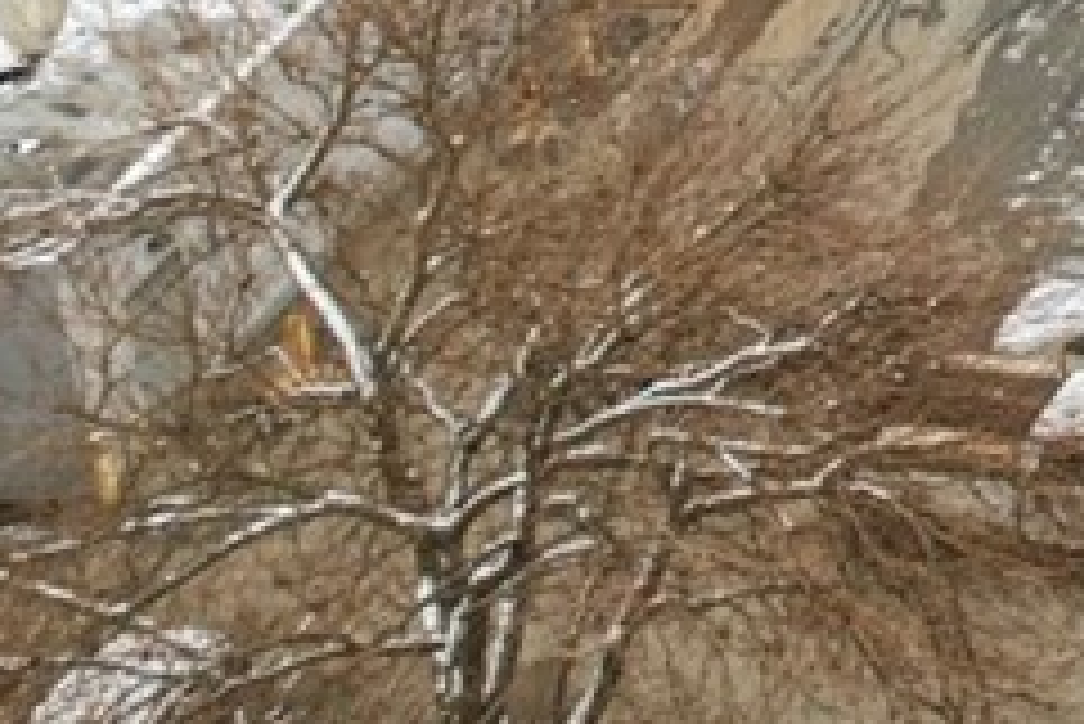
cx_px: 2217
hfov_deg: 15.8
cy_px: -839
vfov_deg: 11.9
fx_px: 2983
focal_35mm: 99
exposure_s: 1/125
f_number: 2.8
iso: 100
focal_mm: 8.4
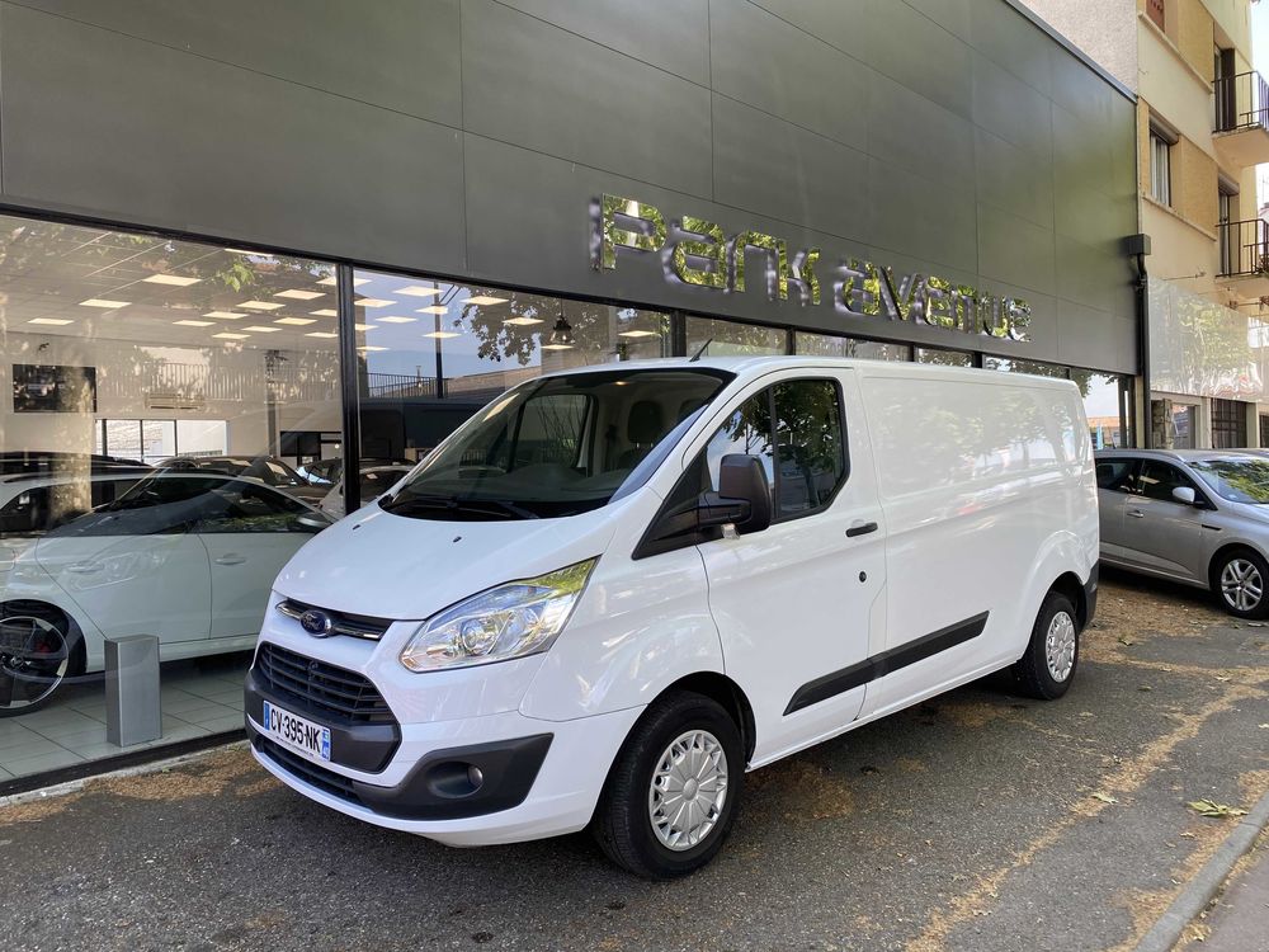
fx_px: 953
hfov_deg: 67.3
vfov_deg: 53.1
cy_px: 476
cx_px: 634
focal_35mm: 26
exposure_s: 1/275
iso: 32
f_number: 1.8
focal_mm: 4.25
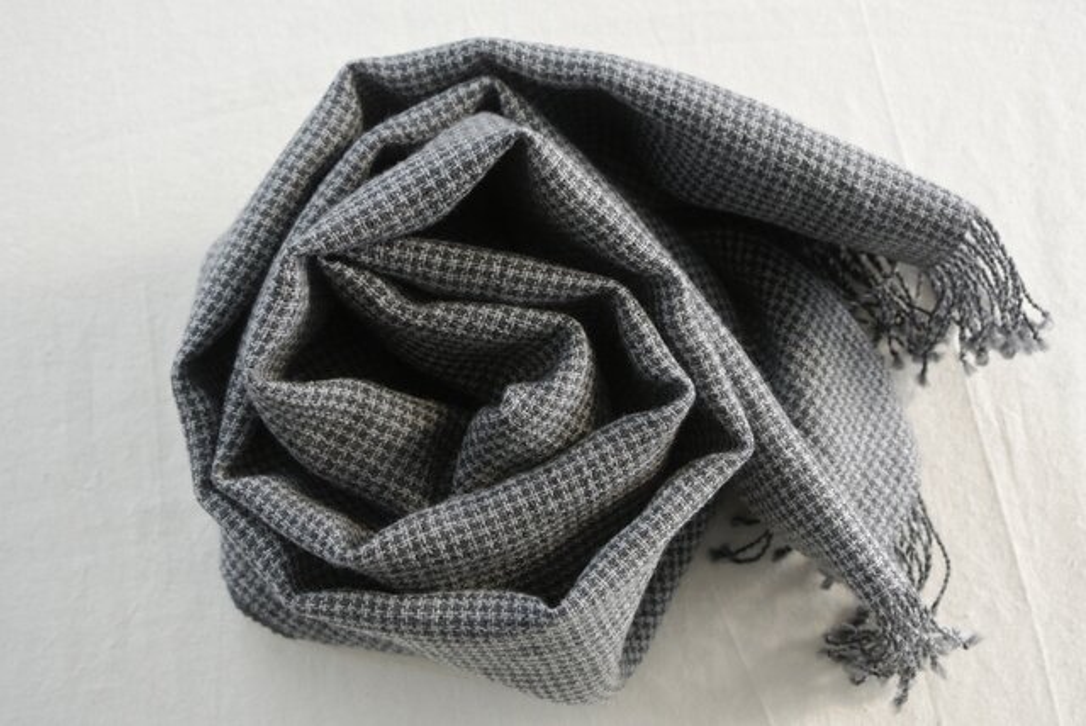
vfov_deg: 26.0
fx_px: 1570
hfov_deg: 38.2
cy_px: 363
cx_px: 543
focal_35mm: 52
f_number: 4.8
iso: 800
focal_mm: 19.6
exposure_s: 1/60
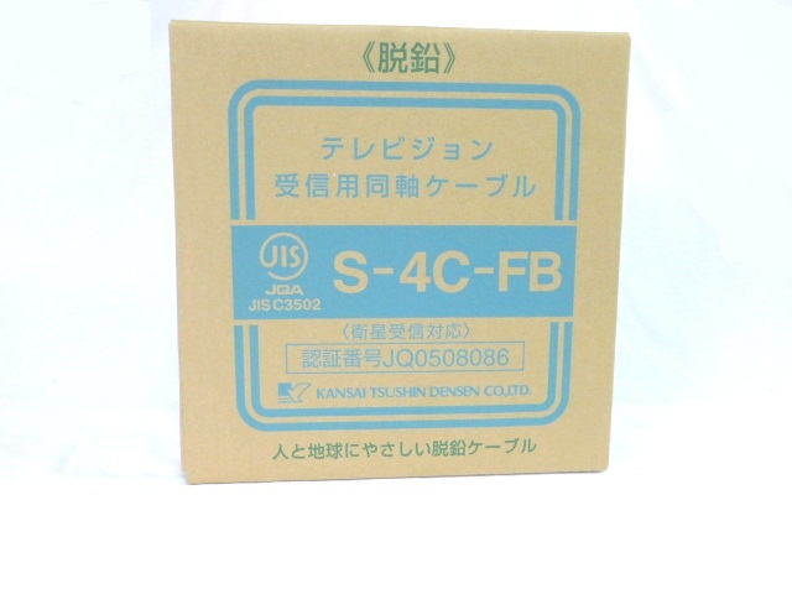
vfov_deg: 46.8
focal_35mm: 30
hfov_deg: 60.0
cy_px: 297
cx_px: 396
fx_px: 686
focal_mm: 5.4
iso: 400
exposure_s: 1/50
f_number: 3.6
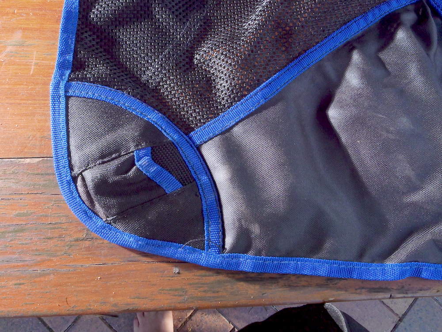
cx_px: 221
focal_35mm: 24
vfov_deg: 56.8
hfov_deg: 71.6
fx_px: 306
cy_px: 166
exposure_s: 1/60
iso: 200
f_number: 18
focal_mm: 12
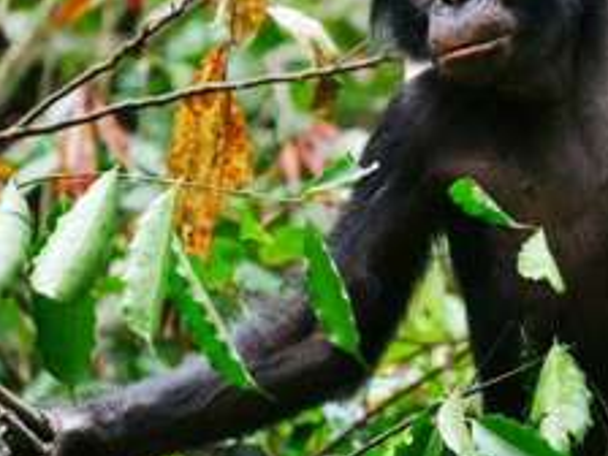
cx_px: 497
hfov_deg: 3.1
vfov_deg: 2.3
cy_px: 137
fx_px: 11311
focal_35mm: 644
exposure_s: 1/320
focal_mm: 150
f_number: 5.6
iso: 2500
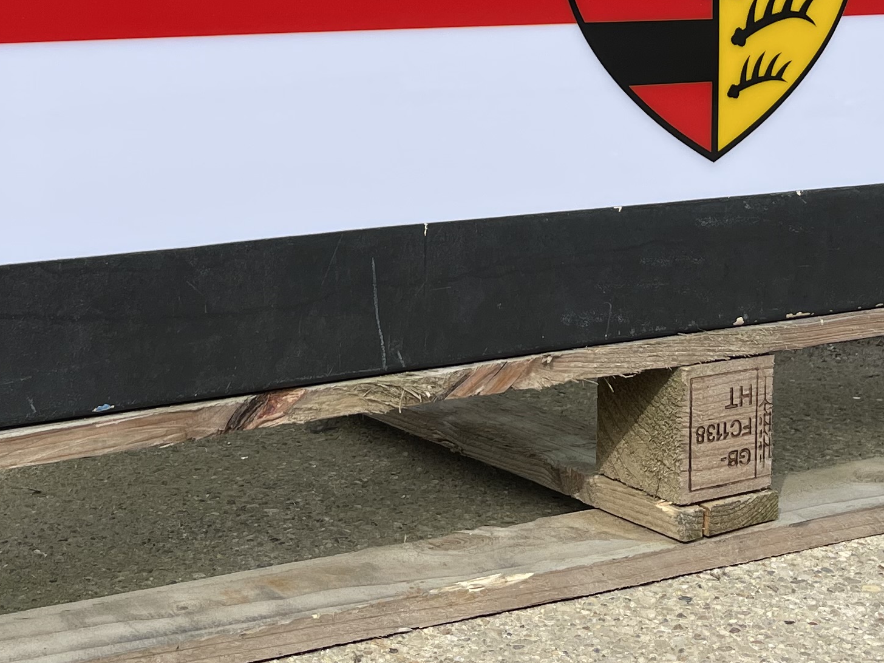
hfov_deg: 27.0
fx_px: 1839
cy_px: -80
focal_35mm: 72
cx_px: 400
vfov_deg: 19.5
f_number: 1.6
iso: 32
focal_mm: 5.1
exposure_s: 1/1821
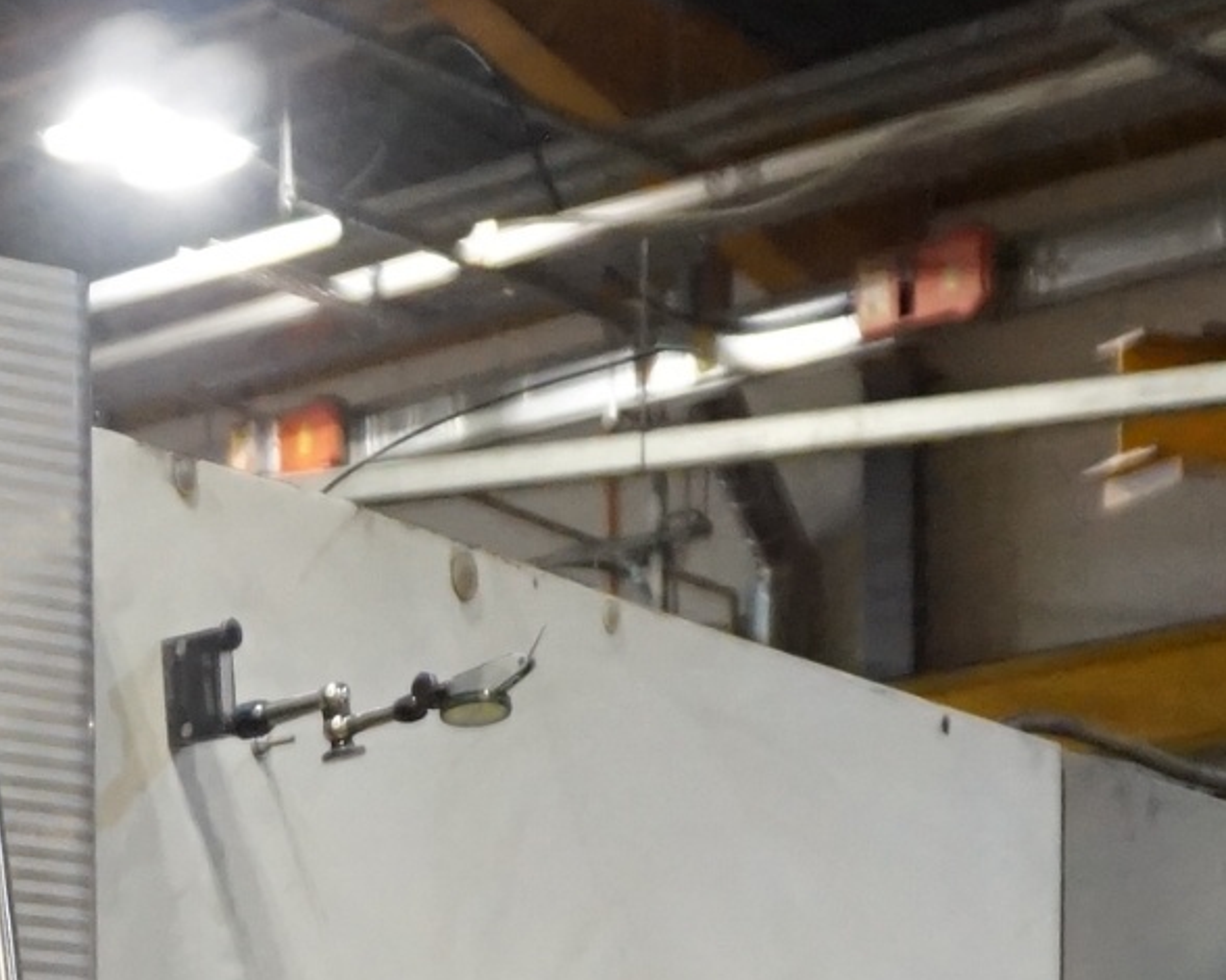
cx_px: -450
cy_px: 2154
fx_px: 4534
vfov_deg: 10.9
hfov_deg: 14.6
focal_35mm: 125
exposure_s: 1/160
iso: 2500
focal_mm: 16
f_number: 3.5
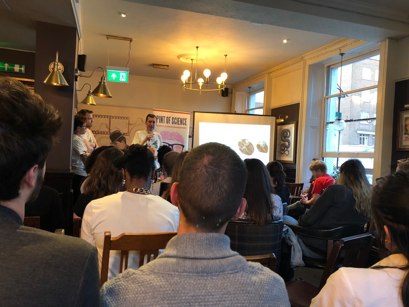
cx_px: 204
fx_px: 331
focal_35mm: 28
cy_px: 154
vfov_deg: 49.7
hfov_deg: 63.4
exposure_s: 1/17
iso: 64
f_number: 1.8
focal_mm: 3.99
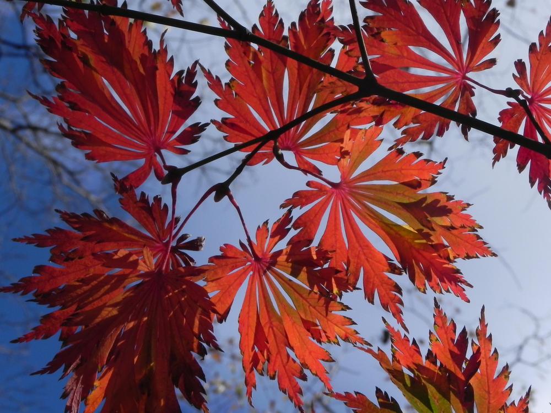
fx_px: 1671
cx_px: 276
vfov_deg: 14.1
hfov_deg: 18.7
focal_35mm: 105
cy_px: 206
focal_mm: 18.8
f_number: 8
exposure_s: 1/535
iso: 160
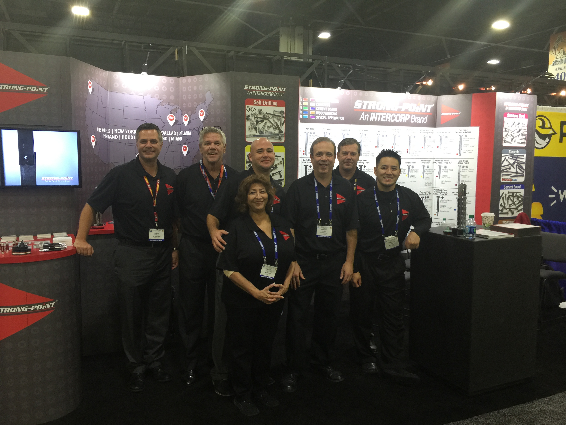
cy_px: 212
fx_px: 474
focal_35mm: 29
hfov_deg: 61.7
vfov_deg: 48.2
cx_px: 283
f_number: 2.2
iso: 50
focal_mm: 4.15
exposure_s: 1/15
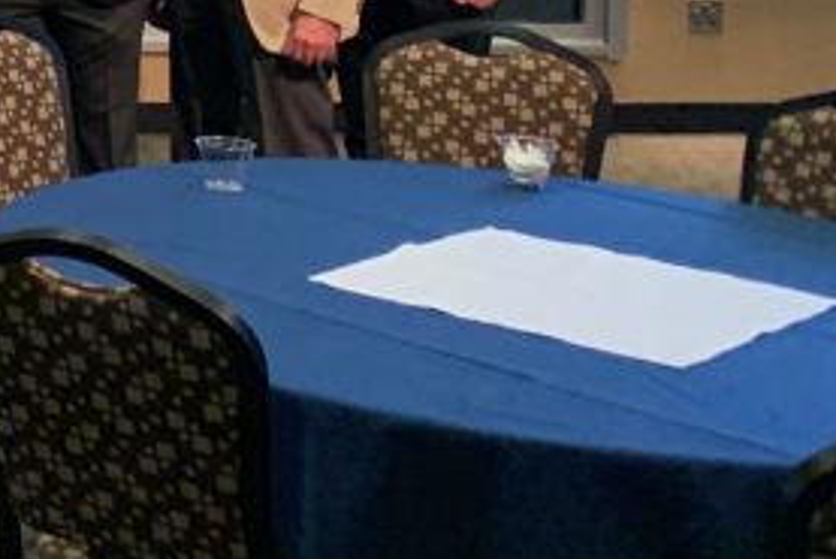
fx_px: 2323
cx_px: -661
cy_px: -323
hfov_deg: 16.9
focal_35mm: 100
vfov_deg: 12.9
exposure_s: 1/60
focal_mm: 4.25
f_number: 1.8
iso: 400
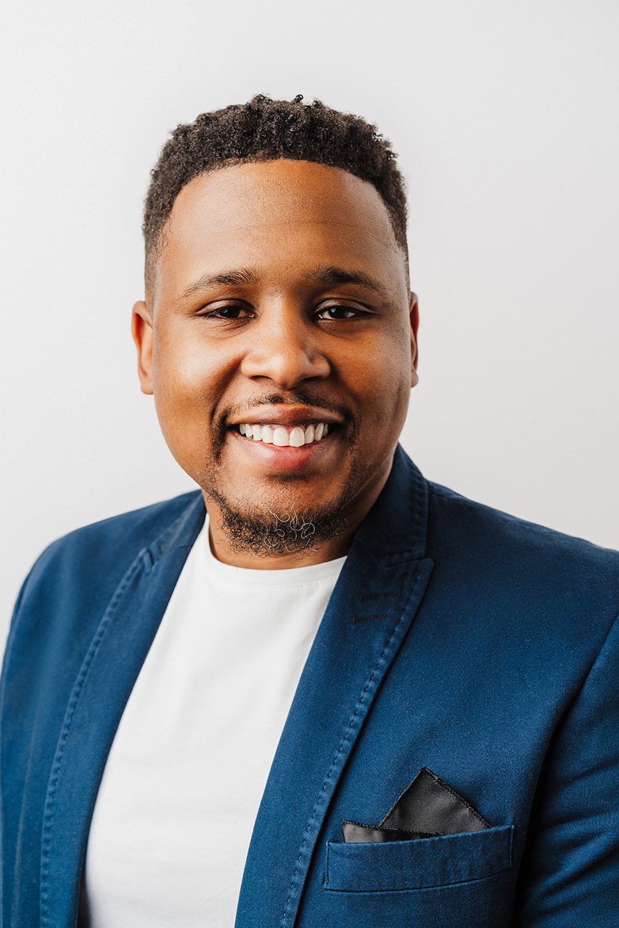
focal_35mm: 58
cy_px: 471
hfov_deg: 23.4
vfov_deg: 34.5
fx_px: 1495
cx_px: 304
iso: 125
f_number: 4
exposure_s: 1/100
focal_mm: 50
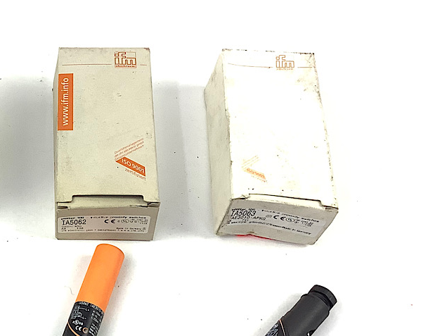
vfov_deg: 25.1
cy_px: 223
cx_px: 49
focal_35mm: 58
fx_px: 749
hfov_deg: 31.7
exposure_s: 1/50
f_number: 2.4
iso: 64
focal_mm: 3.3
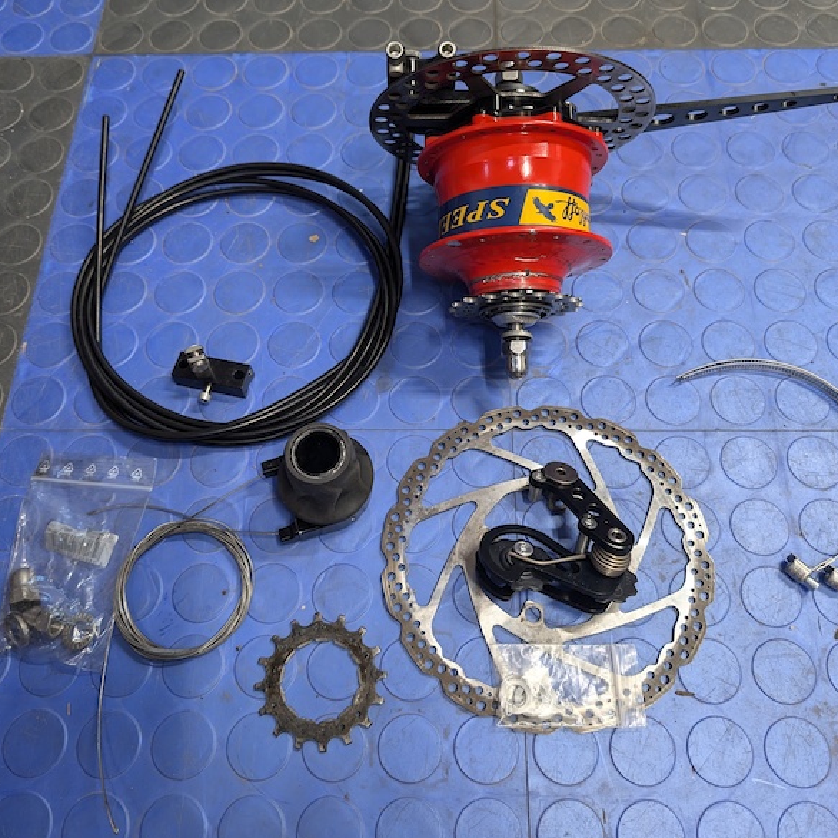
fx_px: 794
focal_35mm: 29
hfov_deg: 55.6
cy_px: 378
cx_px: 420
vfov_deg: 55.5
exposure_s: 1/24
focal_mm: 6.9
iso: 75
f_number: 1.68
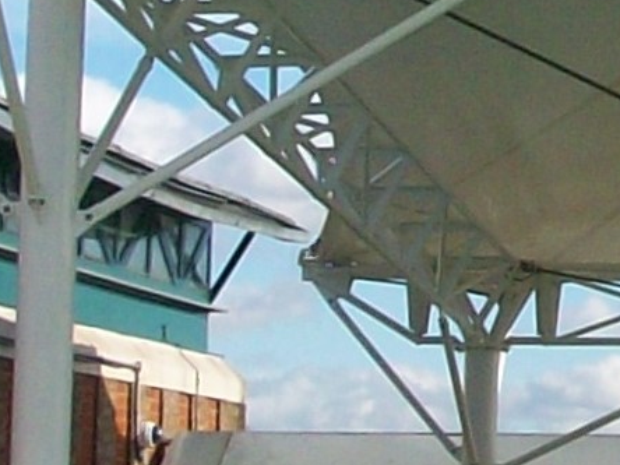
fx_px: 3421
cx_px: 1233
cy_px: 58
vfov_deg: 7.8
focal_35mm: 191
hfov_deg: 9.7
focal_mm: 5.7
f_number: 5.5
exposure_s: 1/330
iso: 80
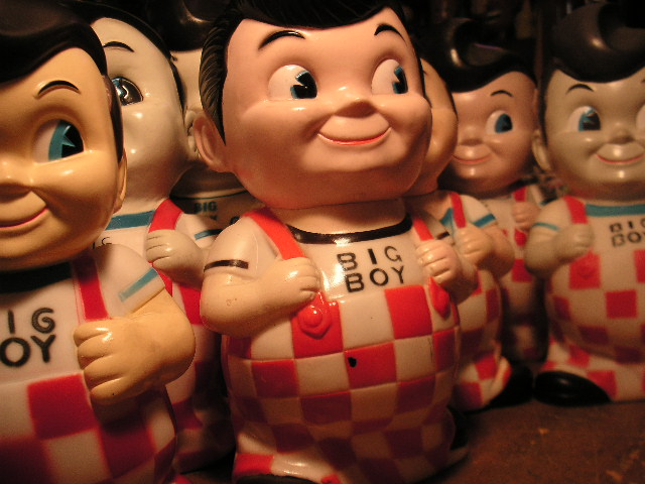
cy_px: 242
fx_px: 708
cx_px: 322
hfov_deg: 49.0
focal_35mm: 38
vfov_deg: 37.7
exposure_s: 1/45
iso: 80
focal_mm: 6.3
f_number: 3.3
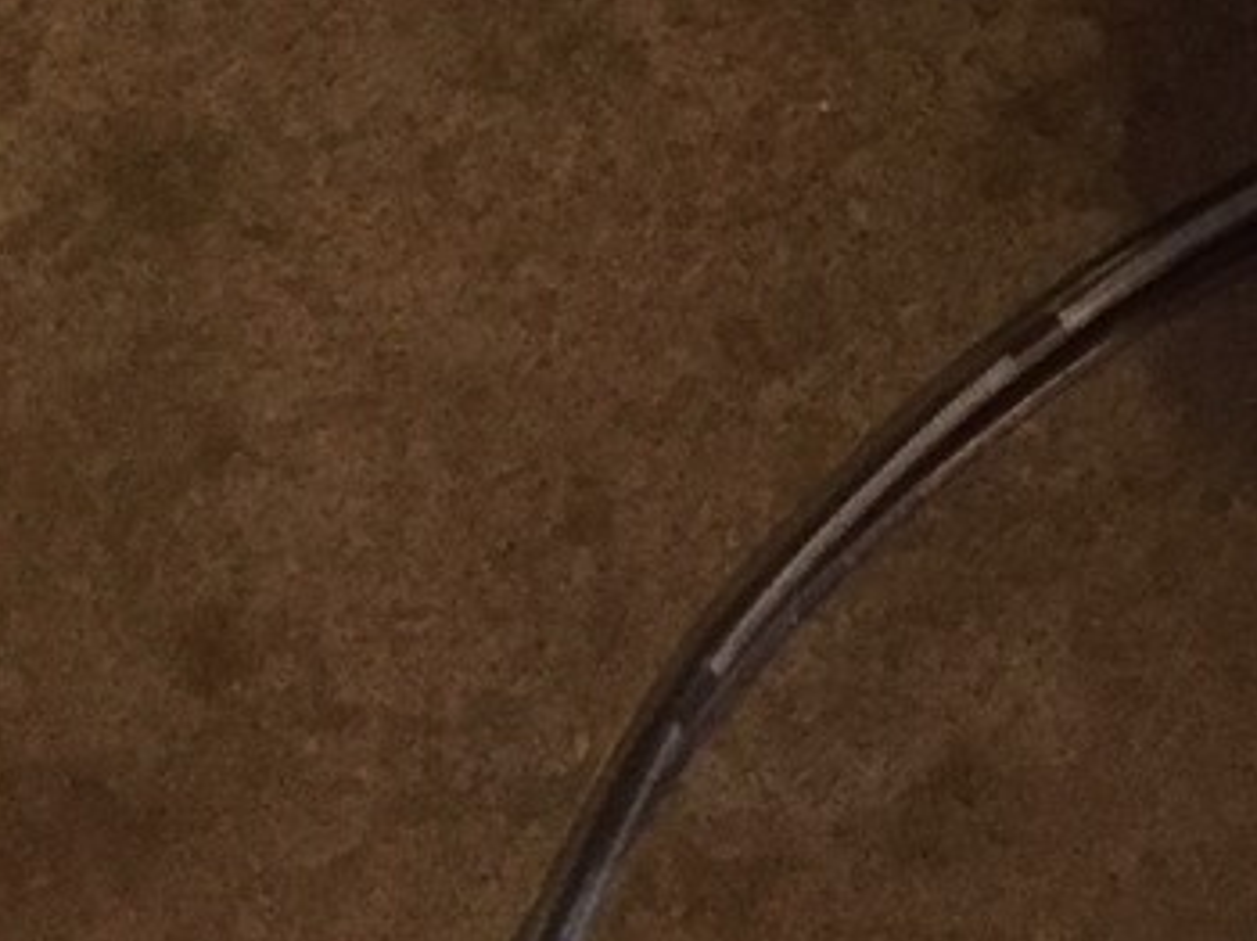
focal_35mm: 135
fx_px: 4899
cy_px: -1029
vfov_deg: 10.0
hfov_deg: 12.2
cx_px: 2832
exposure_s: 1/15
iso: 250
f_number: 2.2
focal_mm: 4.15
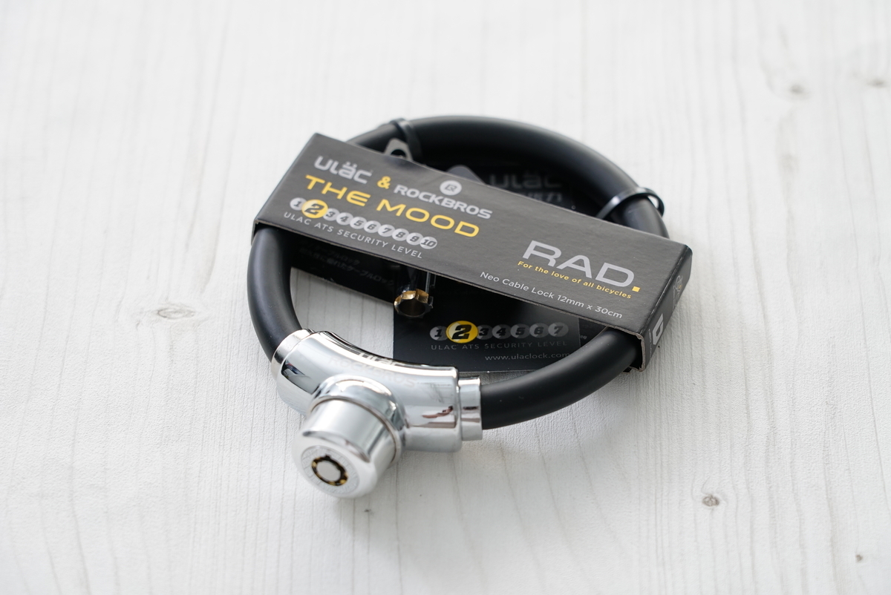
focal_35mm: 105
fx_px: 2601
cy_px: 298
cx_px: 446
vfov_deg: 13.1
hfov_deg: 19.4
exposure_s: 1/50
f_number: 5.6
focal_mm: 105
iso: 640
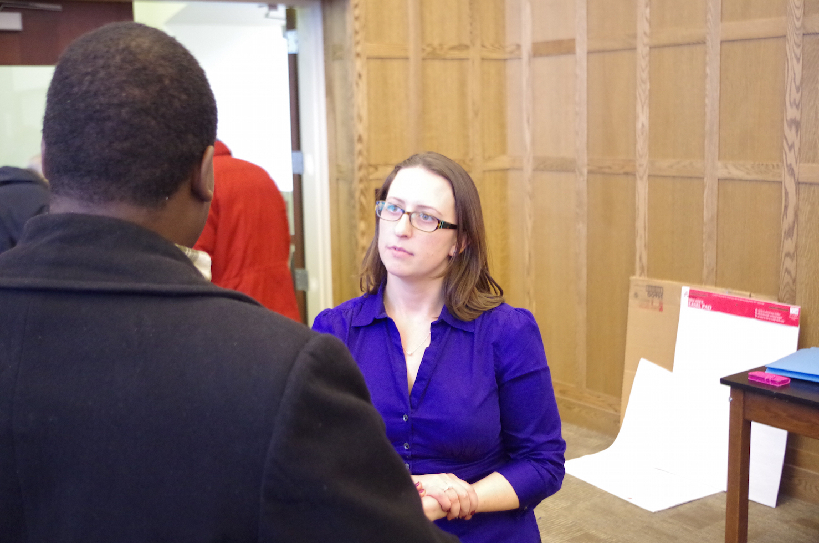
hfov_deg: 46.5
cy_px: 272
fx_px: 954
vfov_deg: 31.8
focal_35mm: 42
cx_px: 410
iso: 3200
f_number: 4
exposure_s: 1/30
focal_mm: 28.13
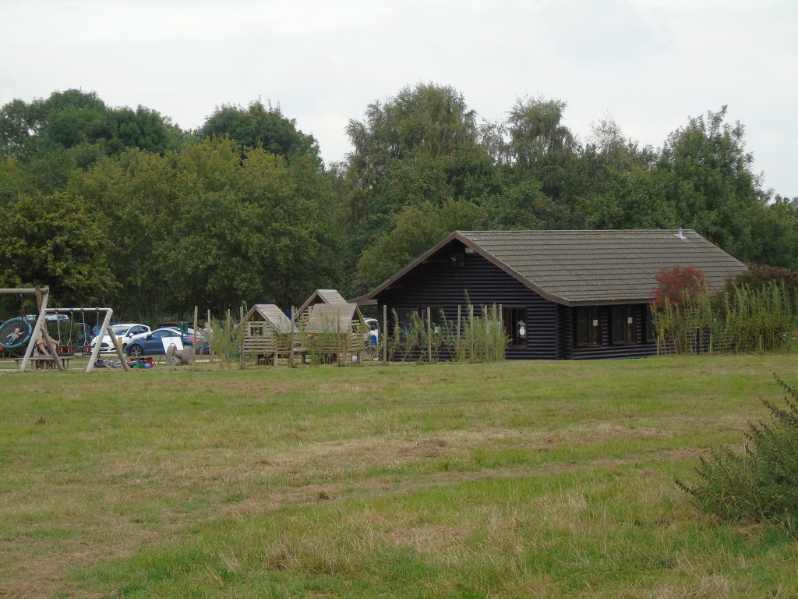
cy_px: 300
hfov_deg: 13.9
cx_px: 399
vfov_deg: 10.4
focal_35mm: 142
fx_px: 3274
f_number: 4.7
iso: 80
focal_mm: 25
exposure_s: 1/200
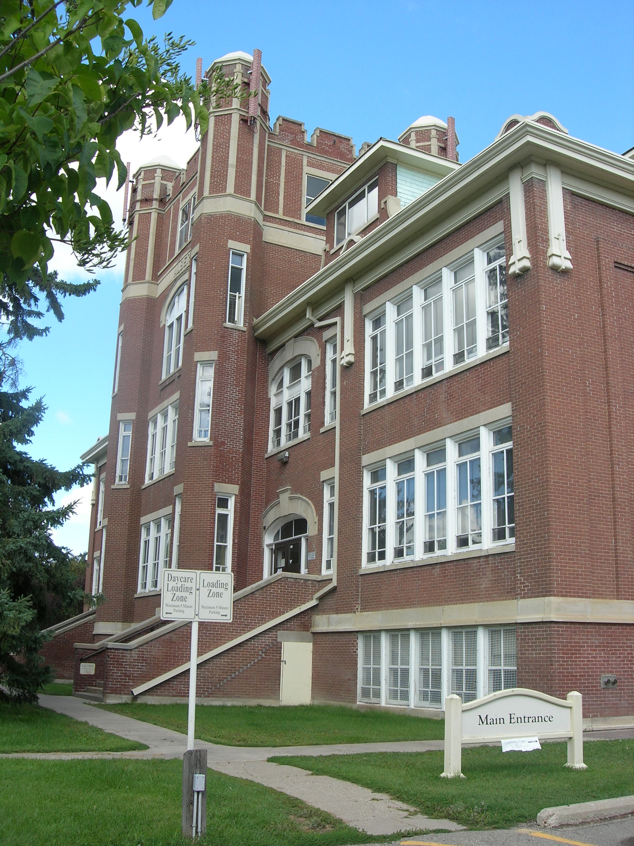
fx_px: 928
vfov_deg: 49.0
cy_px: 423
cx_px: 317
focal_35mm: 38
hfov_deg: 37.7
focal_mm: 7.8
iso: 64
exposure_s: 1/230
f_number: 4.8
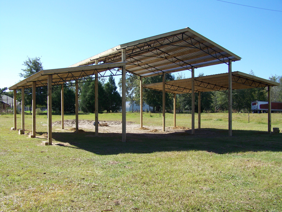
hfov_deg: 49.0
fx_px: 310
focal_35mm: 38
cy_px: 106
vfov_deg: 37.7
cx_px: 141
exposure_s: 1/320
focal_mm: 6.3
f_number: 4
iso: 64
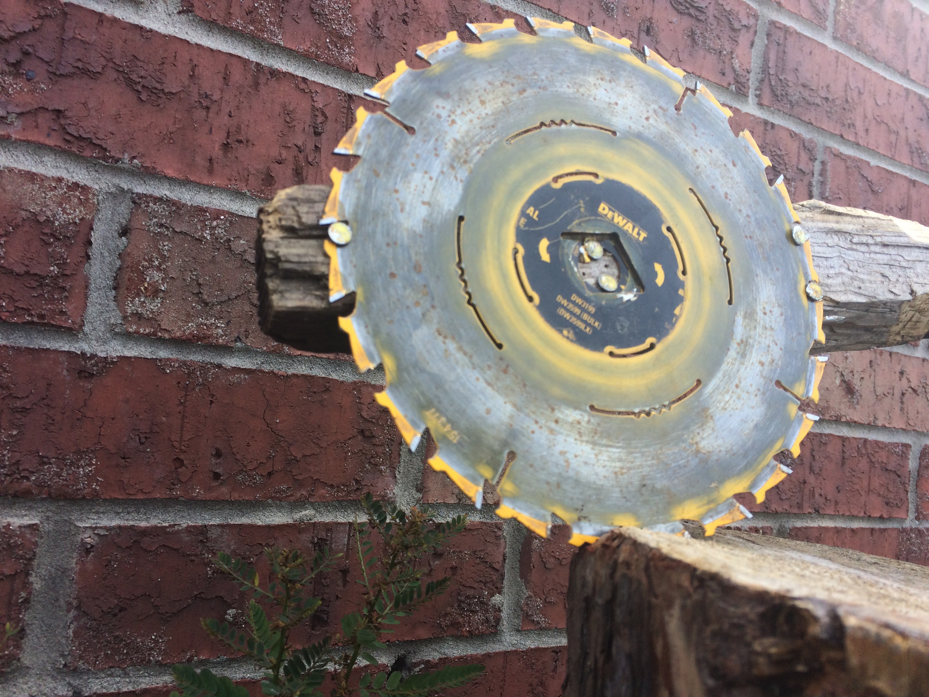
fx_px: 778
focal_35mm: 29
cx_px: 464
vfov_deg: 48.2
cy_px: 348
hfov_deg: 61.7
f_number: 2.2
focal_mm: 4.15
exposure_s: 1/293
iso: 32
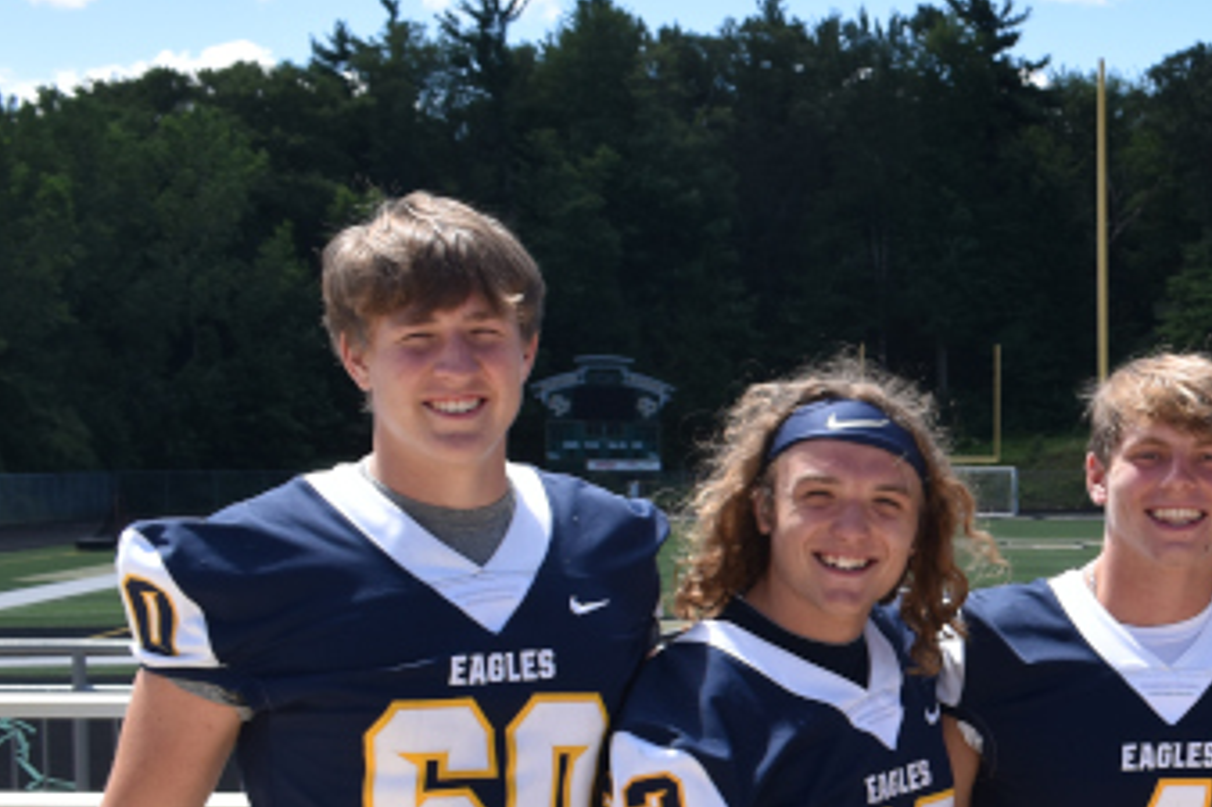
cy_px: 655
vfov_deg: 16.3
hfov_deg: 22.7
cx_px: 1406
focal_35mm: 83
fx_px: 2793
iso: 200
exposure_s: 1/320
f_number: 9
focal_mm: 22
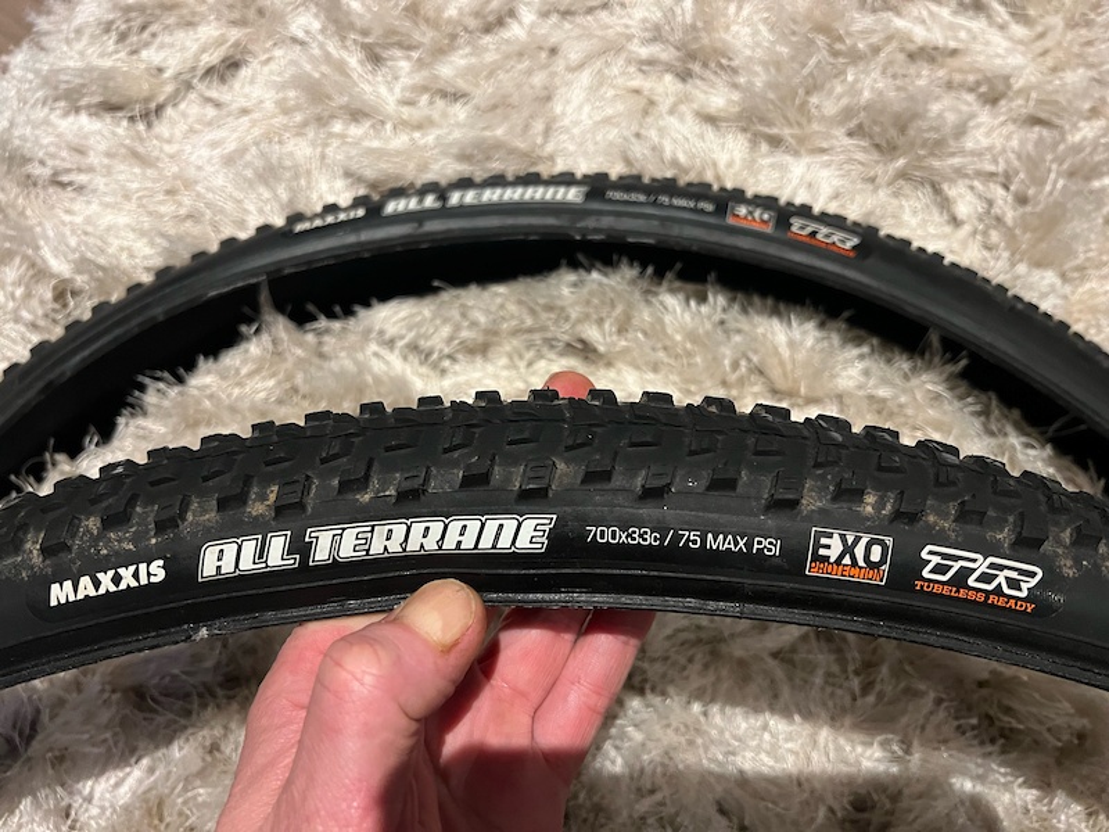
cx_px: 554
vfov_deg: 53.1
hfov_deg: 67.3
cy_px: 416
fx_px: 833
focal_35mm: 26
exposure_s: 1/50
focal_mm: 5.7
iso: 400
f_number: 1.5
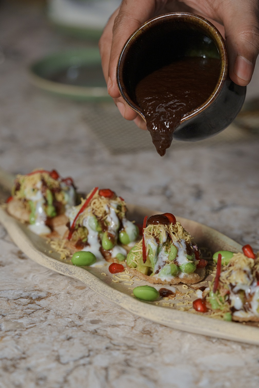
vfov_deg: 22.6
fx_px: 971
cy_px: 194
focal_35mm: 90
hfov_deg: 15.2
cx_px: 130
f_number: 5
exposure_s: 1/60
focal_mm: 90
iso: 400
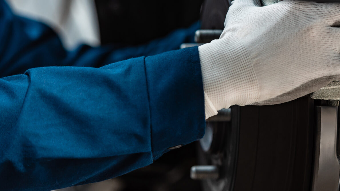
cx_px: 236
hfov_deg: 9.5
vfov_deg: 5.4
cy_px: 125
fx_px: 2038
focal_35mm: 226
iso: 200
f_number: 2.8
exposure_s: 1/200
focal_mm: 125
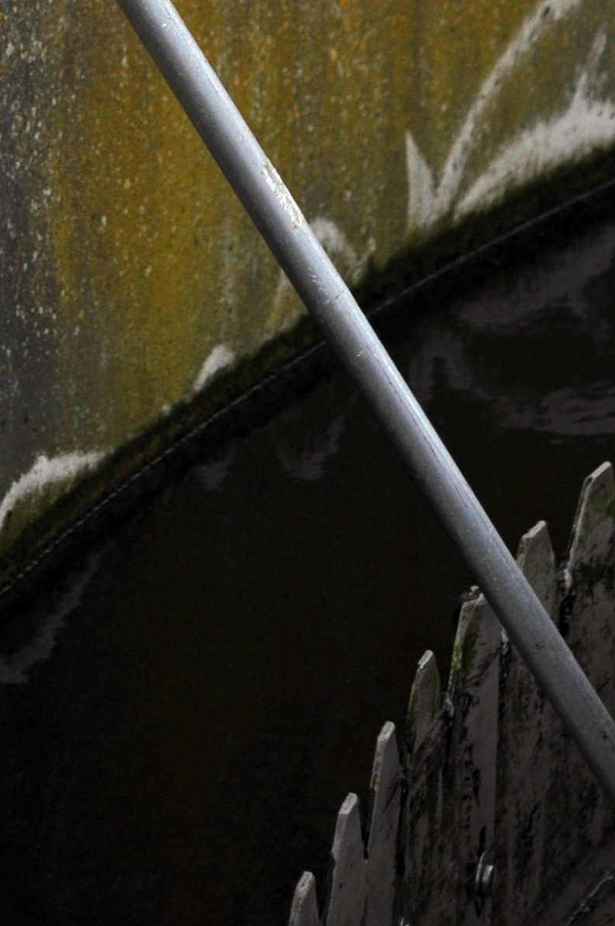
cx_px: 117
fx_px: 8345
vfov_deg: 6.2
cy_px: -706
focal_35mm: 325
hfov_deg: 4.2
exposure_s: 1/2500
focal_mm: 60
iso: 200
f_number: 2.8
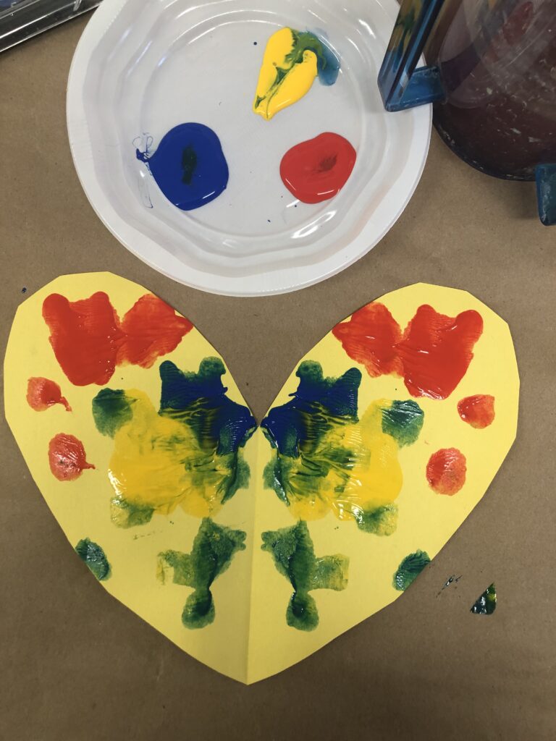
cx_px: 278
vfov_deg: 63.4
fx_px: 600
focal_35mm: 28
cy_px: 370
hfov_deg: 49.7
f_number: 1.8
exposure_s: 1/30
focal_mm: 3.99
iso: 32
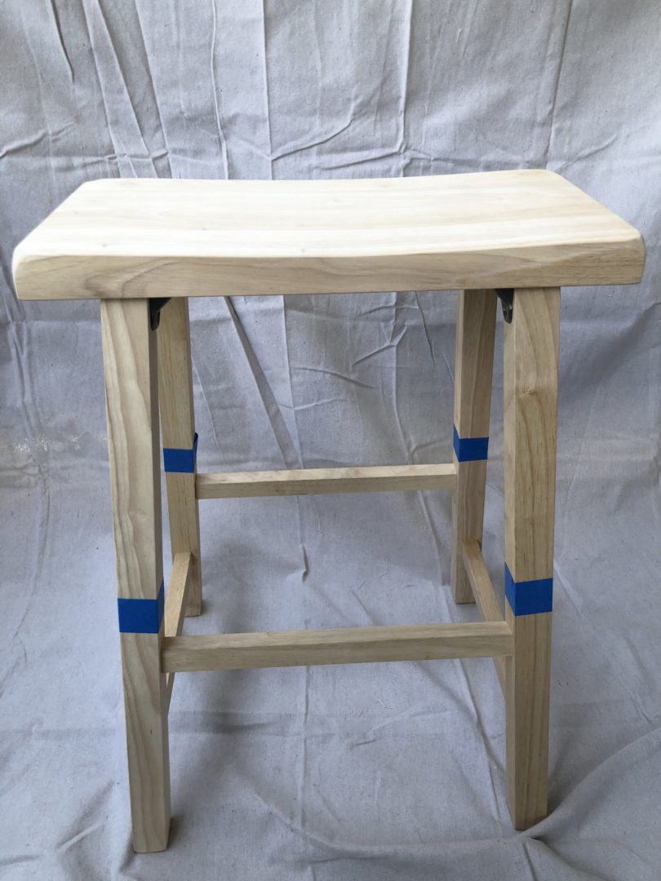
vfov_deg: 63.4
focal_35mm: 28
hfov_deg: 49.7
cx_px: 330
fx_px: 713
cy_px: 440
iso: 25
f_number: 1.8
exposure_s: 1/120
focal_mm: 3.99
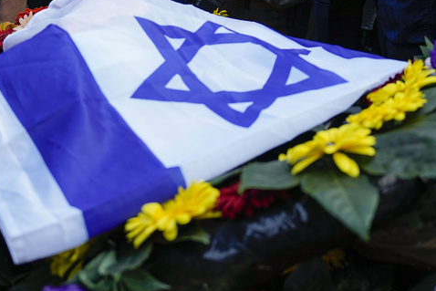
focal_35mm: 60
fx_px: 727
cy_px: 21
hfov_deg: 33.3
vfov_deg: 22.0
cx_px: 183
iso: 400
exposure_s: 1/800
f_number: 2.8
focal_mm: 28
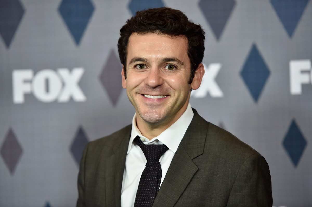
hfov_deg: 12.5
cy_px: 104
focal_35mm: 165
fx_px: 1428
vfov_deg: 8.3
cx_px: 156
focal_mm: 165
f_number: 4
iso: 1250
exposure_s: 1/250
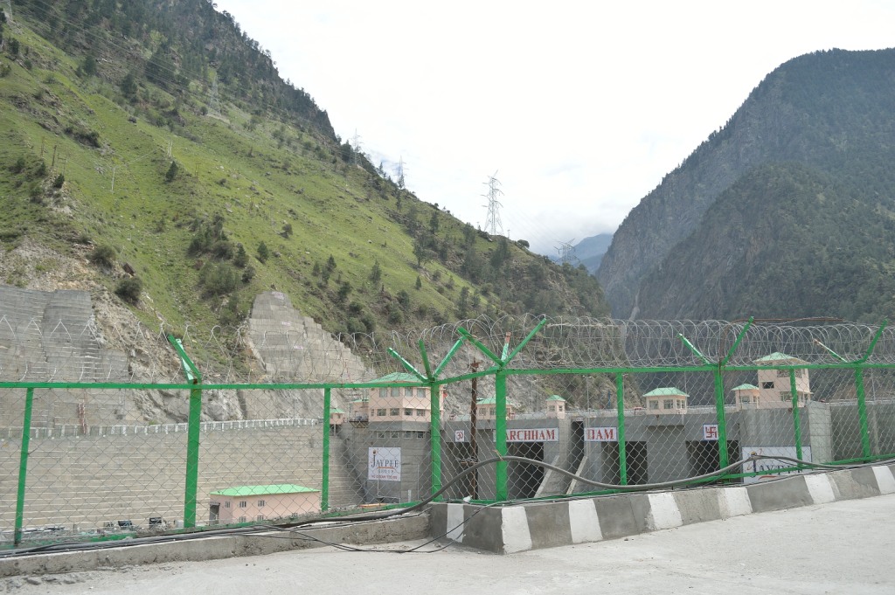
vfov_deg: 47.9
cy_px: 298
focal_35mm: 27
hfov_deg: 67.4
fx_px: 671
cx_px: 448
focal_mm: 18
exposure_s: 1/1000
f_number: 5
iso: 200
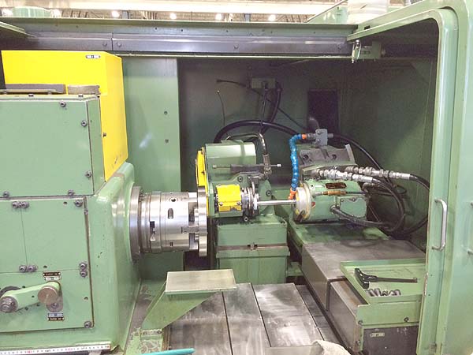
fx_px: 396
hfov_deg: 61.7
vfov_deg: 48.2
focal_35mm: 29
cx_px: 236
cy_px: 178
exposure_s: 1/24
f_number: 2.2
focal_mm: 4.15
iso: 250
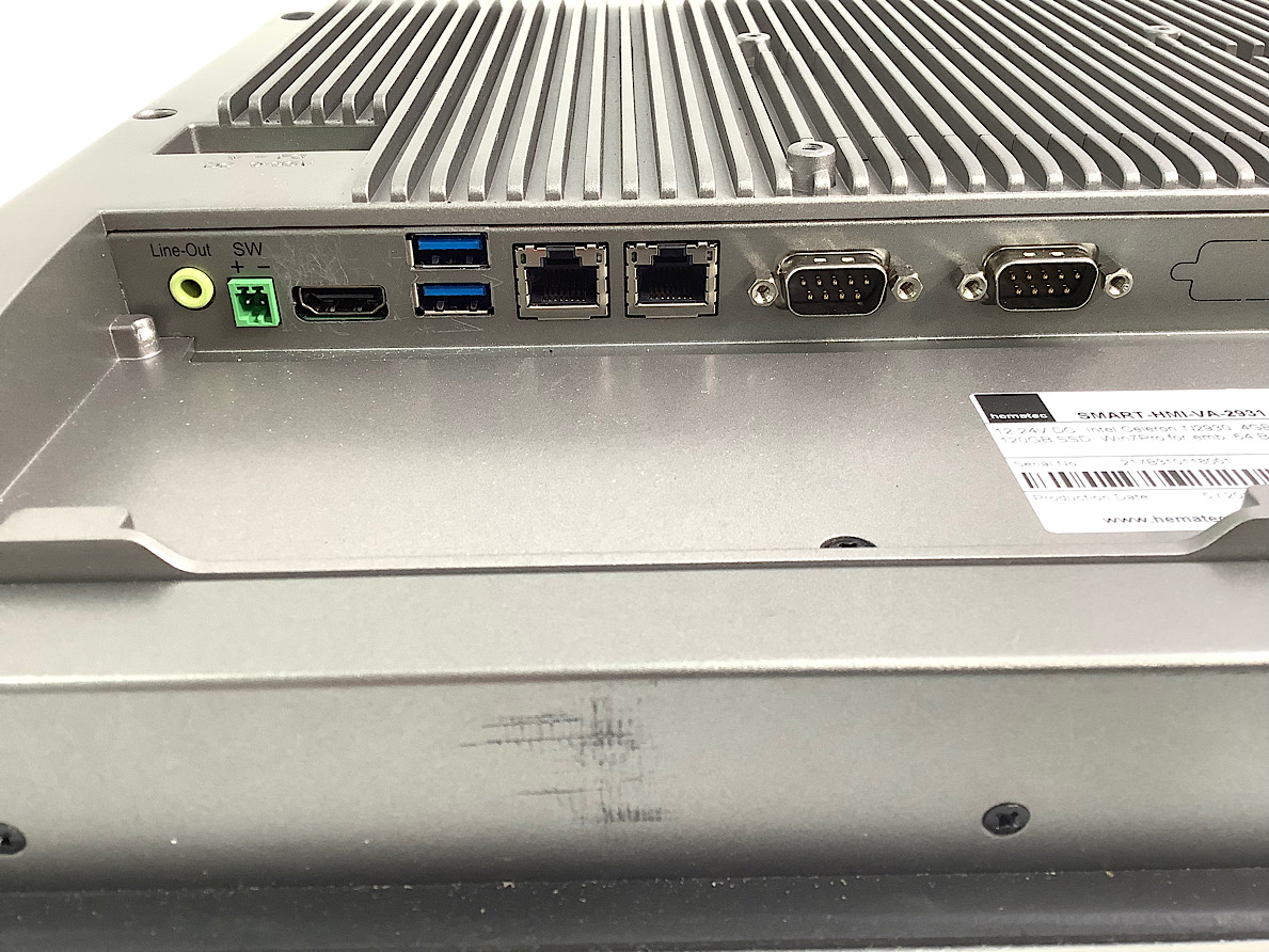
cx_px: 634
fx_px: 1137
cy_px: 476
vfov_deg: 45.4
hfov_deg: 58.3
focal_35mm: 31
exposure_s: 1/50
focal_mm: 3.3
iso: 64
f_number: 2.4
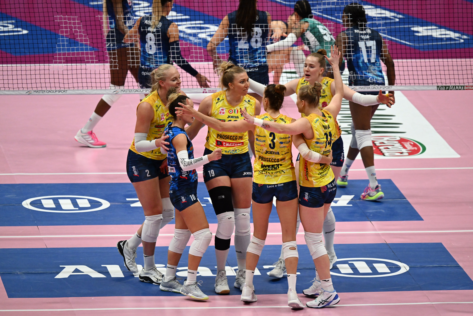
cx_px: 236
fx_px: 5255
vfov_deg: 3.4
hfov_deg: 5.2
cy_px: 158
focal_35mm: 400
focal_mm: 400
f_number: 5.6
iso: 4500
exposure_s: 1/1000
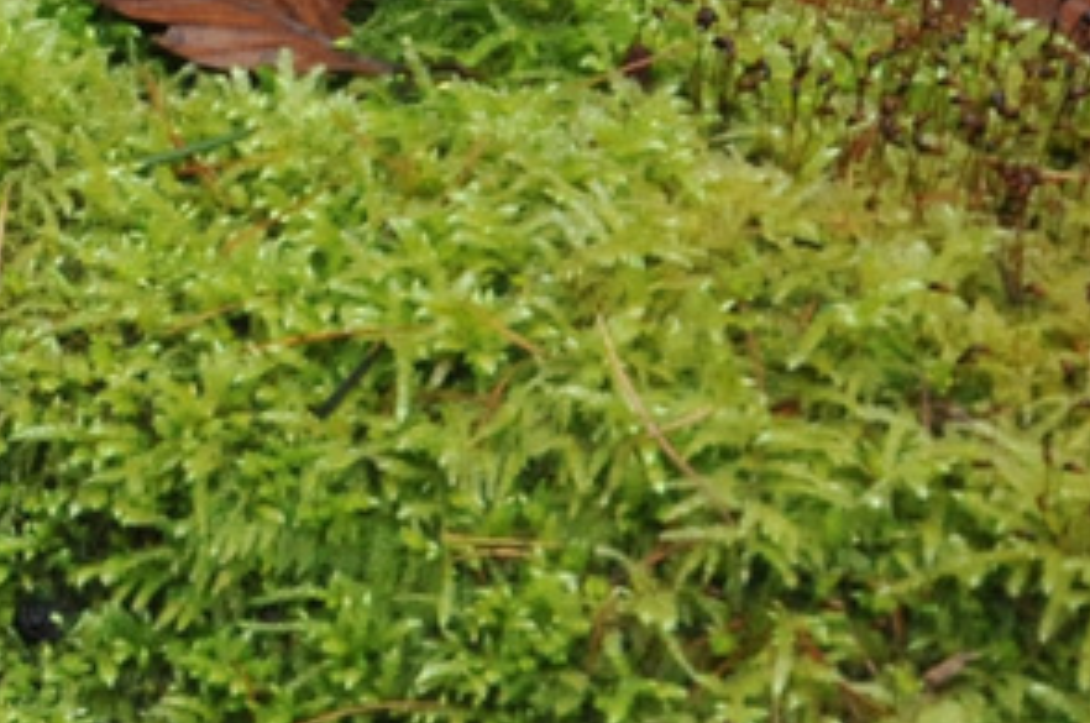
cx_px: -297
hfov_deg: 5.2
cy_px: 274
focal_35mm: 398
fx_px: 12031
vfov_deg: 3.4
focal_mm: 48
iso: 1000
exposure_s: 1/80
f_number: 5.6
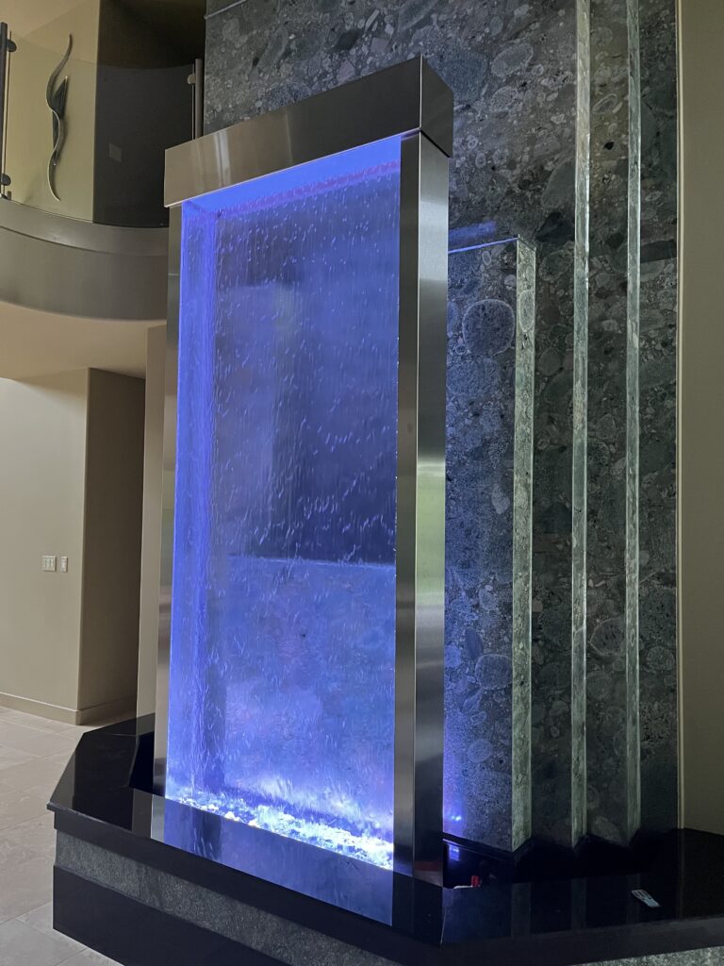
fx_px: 725
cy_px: 483
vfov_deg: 67.3
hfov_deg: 53.1
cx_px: 362
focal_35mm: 26
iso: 500
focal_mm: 5.1
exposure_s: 1/51
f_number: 1.6
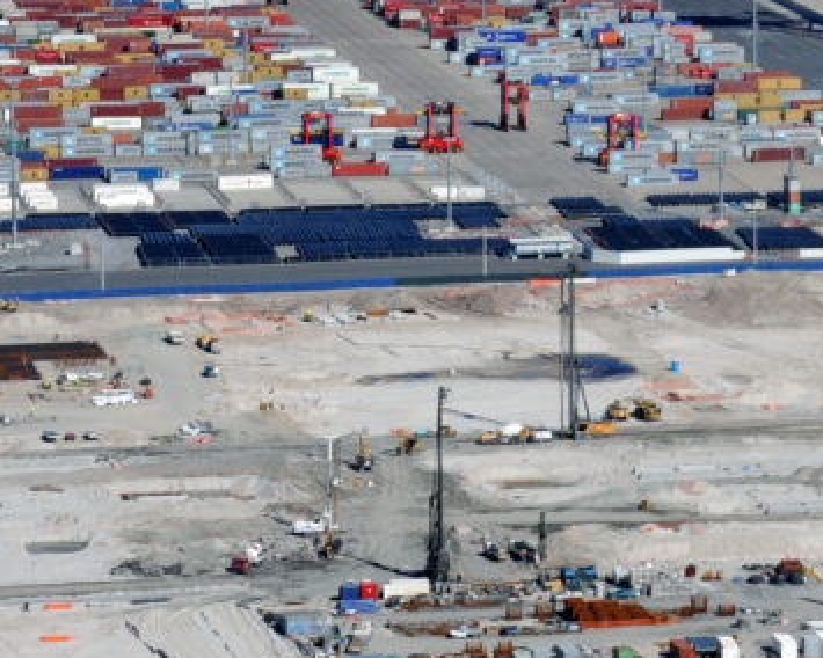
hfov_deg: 8.4
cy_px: 37
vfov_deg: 6.8
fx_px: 5554
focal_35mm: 228
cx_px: 983
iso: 320
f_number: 9
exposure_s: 1/800
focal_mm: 72
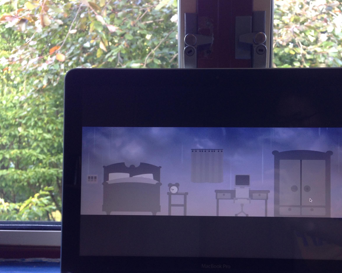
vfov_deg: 33.3
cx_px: 208
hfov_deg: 40.9
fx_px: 456
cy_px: 165
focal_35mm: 45
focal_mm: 4.12
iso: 64
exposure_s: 1/20
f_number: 2.4
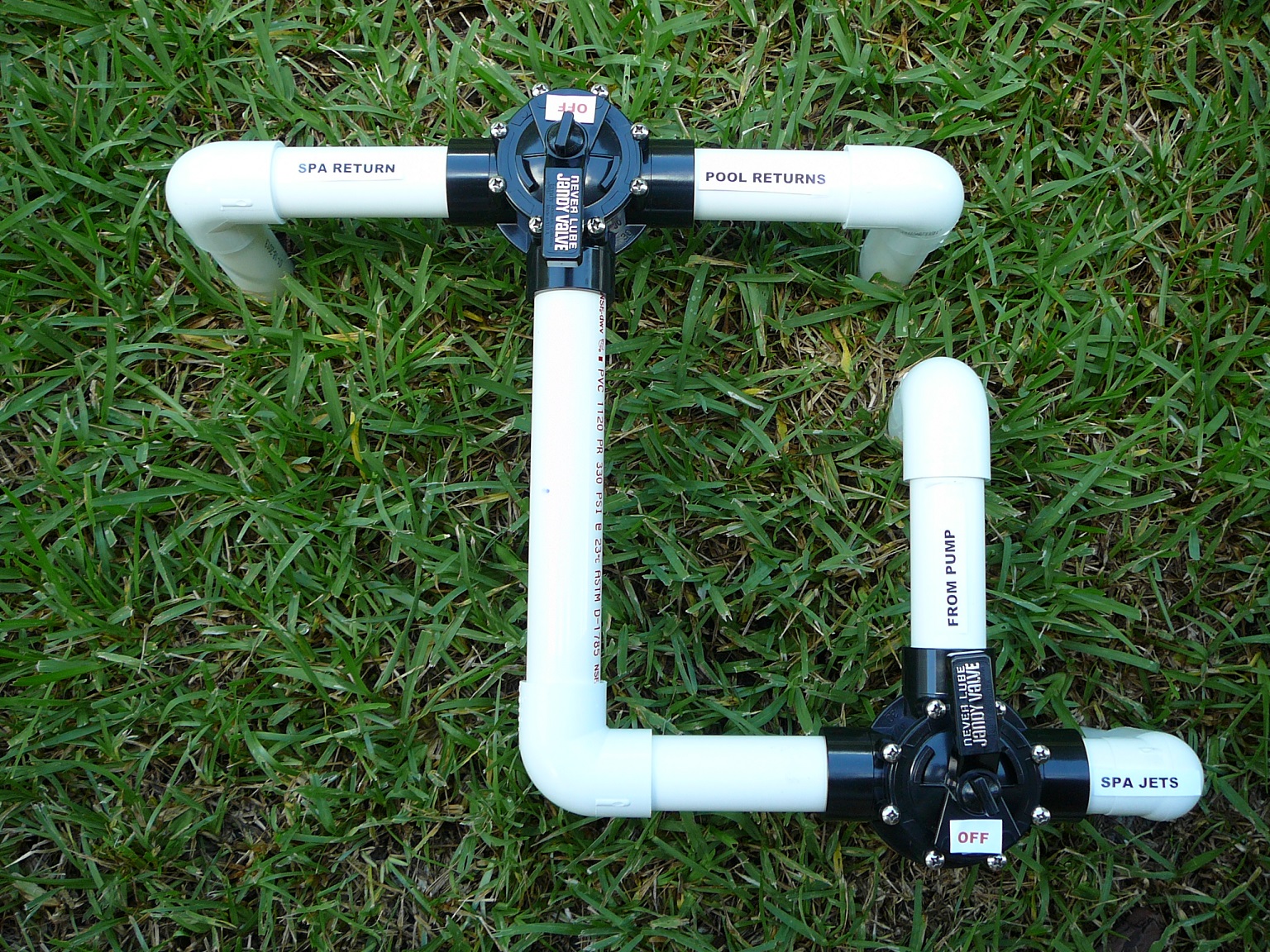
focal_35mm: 35
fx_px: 1284
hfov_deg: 52.6
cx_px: 635
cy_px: 476
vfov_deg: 40.7
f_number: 2.8
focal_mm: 5.2
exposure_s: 1/60
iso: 80
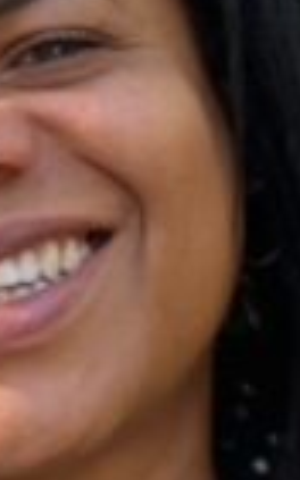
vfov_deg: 10.9
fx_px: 2527
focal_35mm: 193
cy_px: 214
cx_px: -24
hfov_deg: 6.8
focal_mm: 7.5
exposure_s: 1/121
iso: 125
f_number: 2.2
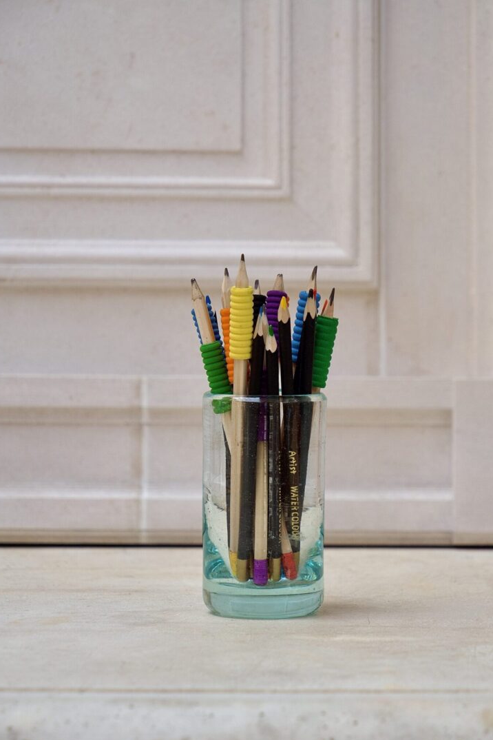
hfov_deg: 12.1
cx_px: 271
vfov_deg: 18.1
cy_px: 371
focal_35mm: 113
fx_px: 2321
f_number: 4
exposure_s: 1/200
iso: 200
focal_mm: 54
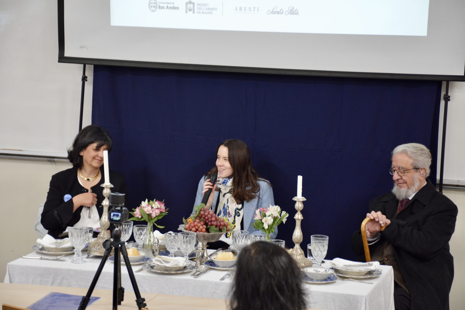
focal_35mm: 112
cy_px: 155
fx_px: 1453
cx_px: 232
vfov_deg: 12.2
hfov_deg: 18.2
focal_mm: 75
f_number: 5
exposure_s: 1/20
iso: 1250
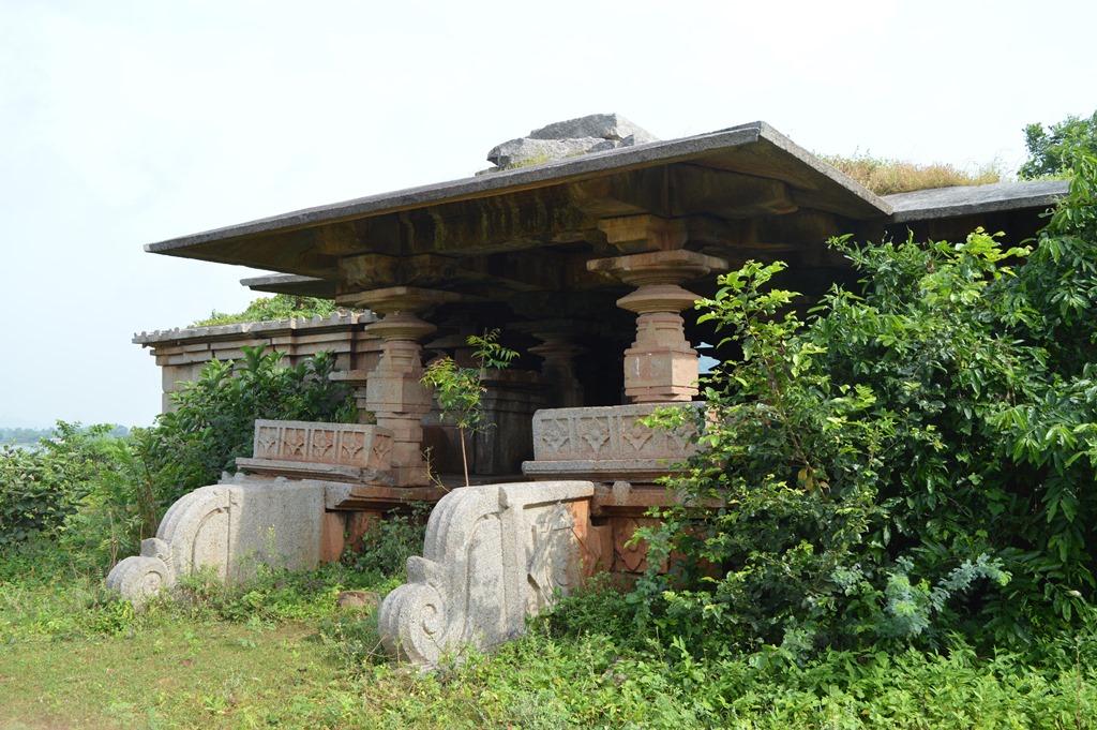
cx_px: 548
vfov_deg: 36.8
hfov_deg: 53.2
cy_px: 365
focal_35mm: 36
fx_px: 1096
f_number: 7.1
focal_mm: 24
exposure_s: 1/200
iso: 100
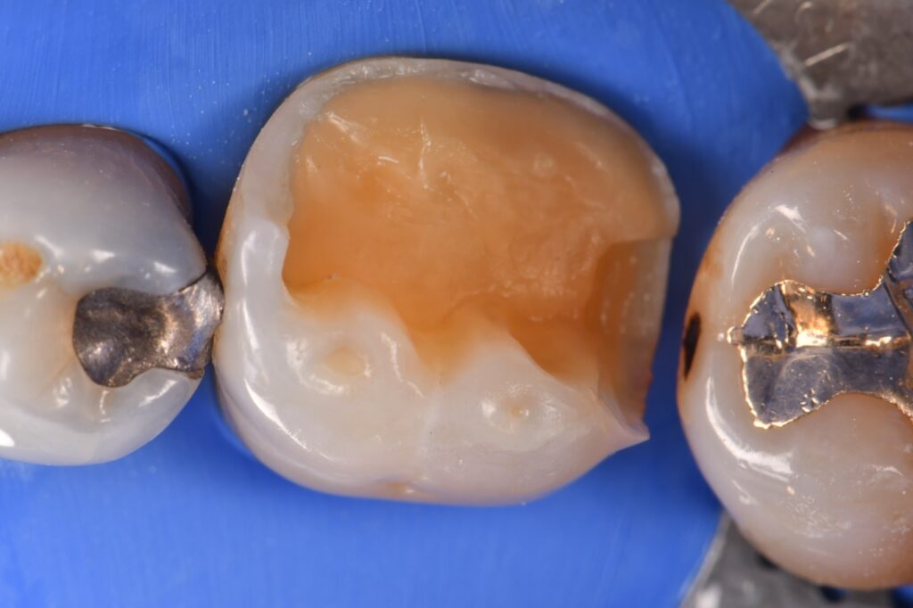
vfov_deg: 8.7
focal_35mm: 157
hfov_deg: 13.1
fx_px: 3980
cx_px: 456
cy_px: 304
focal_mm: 105
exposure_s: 1/160
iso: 200
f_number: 32
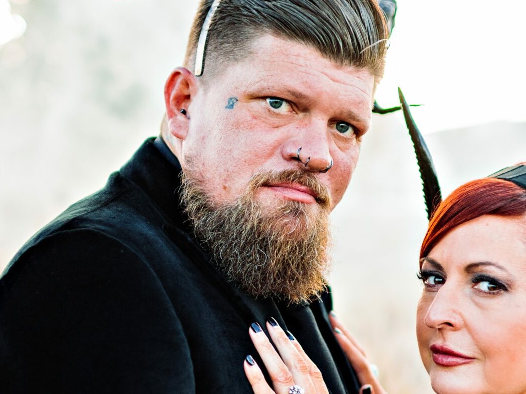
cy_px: 277
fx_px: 1246
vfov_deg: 17.9
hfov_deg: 23.8
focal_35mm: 82
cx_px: 271
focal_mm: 35
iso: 1600
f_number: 1.8
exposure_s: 1/5000
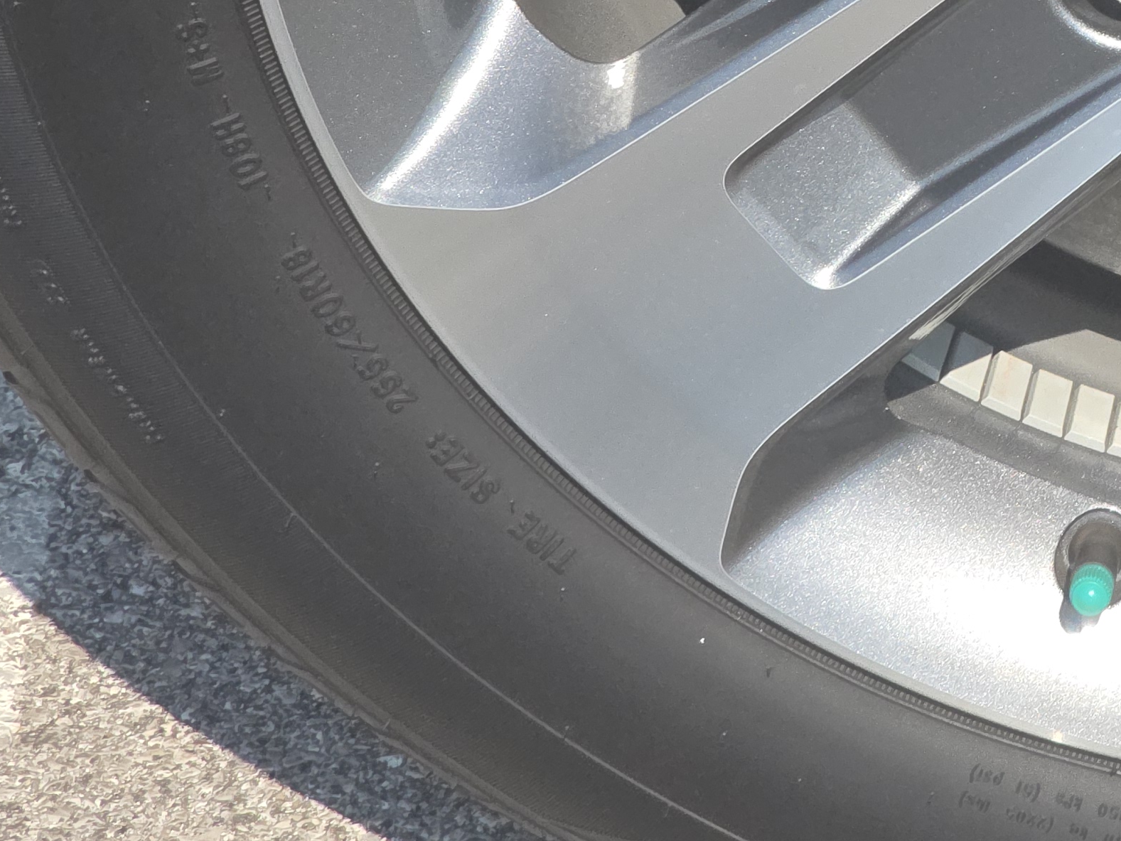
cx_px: 1287
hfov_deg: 11.1
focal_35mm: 175
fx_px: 5668
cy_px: -174
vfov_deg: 8.4
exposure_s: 1/1325
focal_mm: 7.9
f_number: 2.4
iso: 50
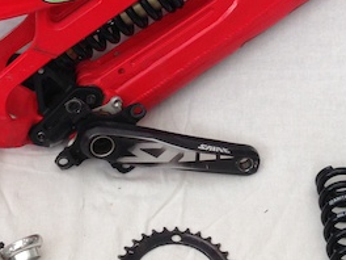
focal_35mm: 100
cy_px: -33
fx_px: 1000
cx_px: 152
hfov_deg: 19.6
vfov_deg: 14.4
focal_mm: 4.12
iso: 50
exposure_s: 1/24
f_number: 2.4
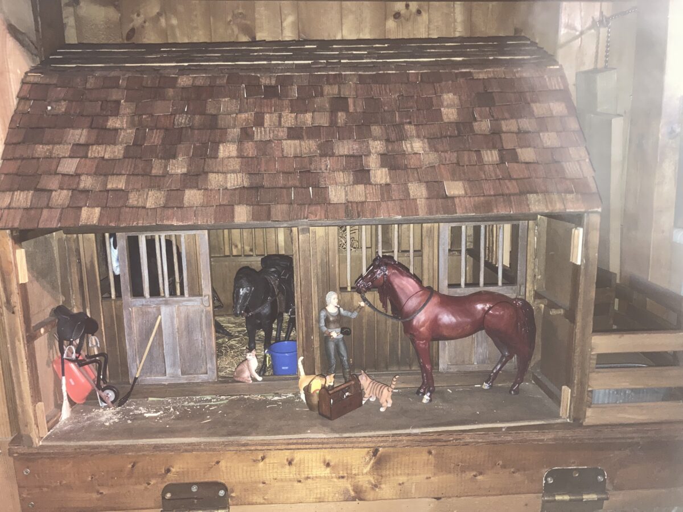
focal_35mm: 28
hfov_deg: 63.4
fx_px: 552
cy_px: 256
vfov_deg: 49.7
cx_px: 342
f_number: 1.8
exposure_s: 1/4
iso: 160
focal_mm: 3.99
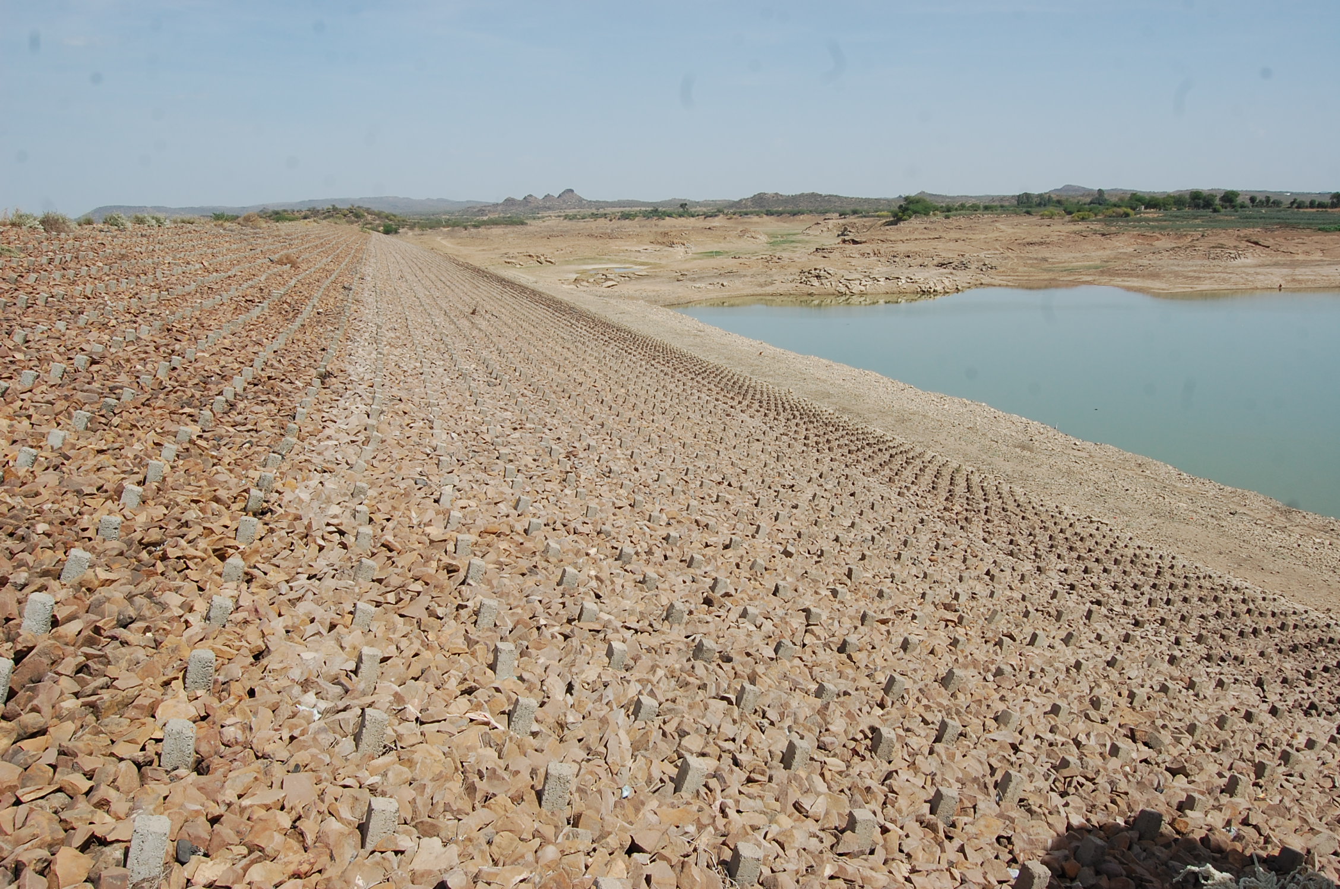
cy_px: 444
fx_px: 1003
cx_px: 670
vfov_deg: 47.8
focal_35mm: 27
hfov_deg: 67.5
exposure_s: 1/400
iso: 200
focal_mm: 18
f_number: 10
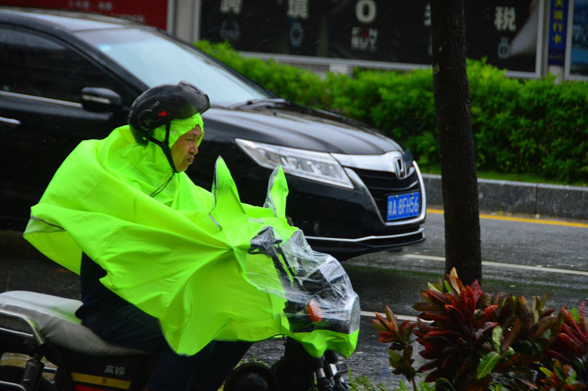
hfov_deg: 11.4
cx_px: 294
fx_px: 2938
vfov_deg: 7.6
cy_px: 196
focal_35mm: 180
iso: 1600
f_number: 5.3
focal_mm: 120
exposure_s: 1/640
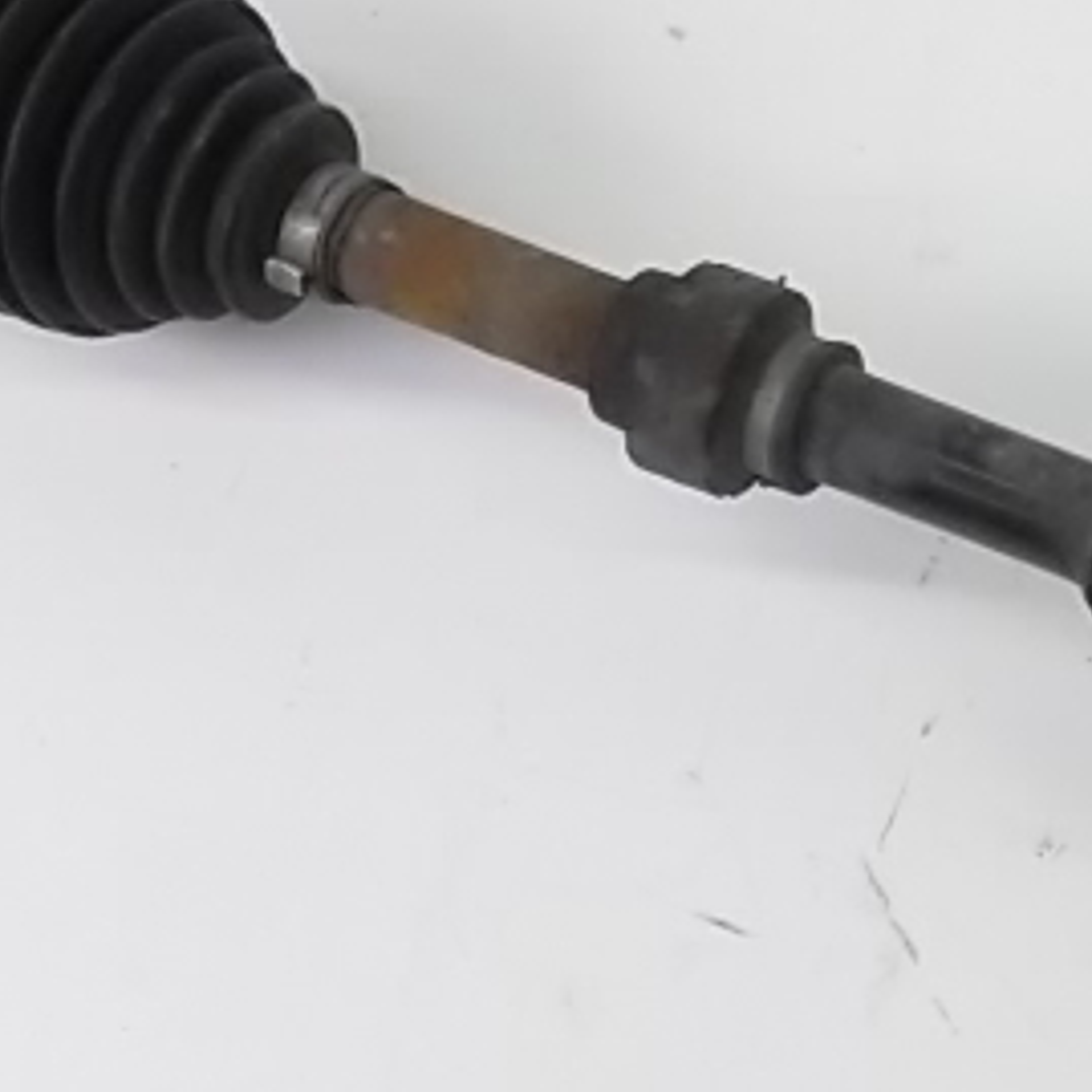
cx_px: 1449
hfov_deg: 17.8
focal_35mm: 91
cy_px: 714
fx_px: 3248
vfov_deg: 19.0
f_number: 3.5
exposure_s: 1/45
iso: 330
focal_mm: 4.9
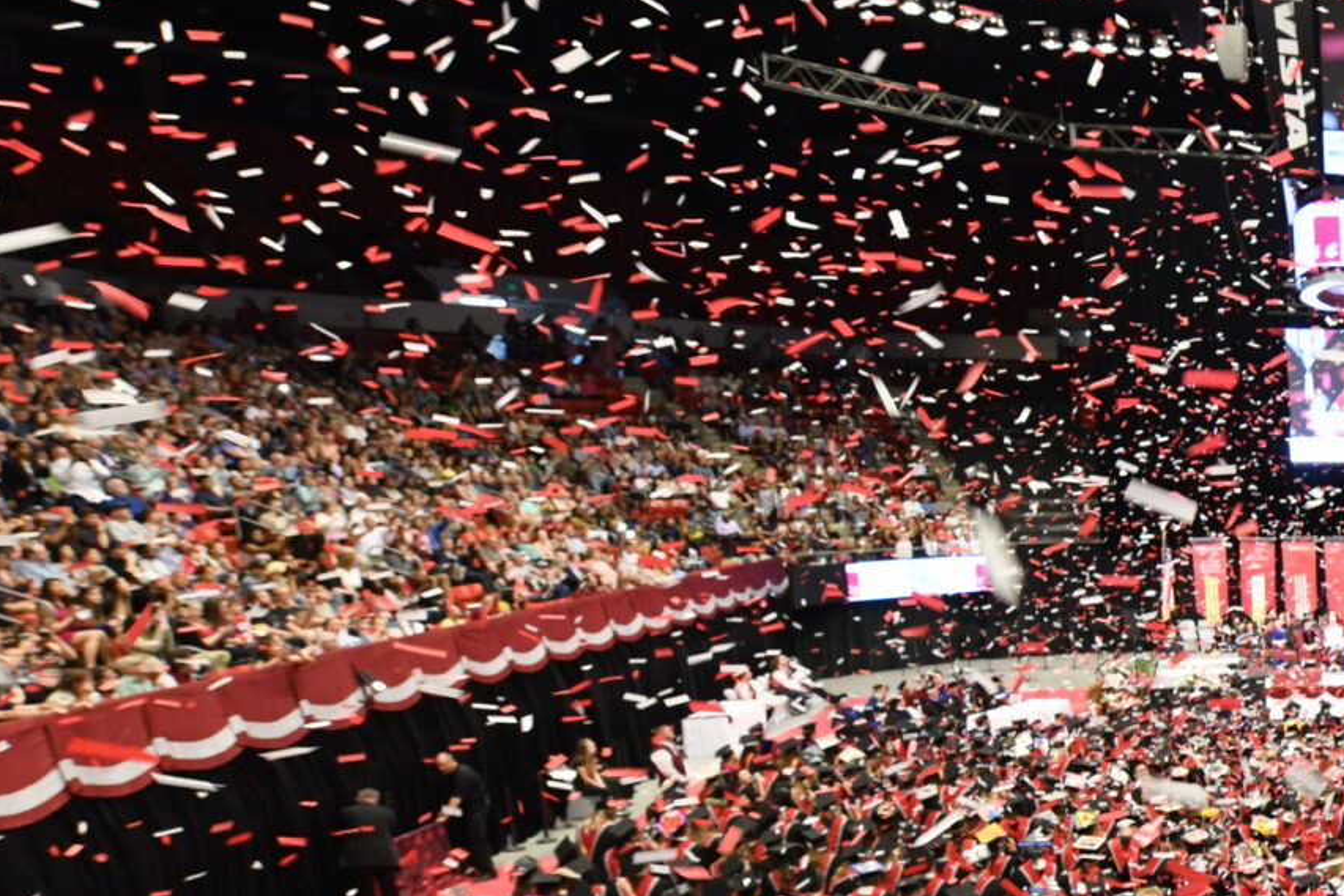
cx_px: 1836
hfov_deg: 32.1
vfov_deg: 31.1
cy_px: 720
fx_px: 1568
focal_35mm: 42
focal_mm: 14
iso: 800
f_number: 5
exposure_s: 1/50
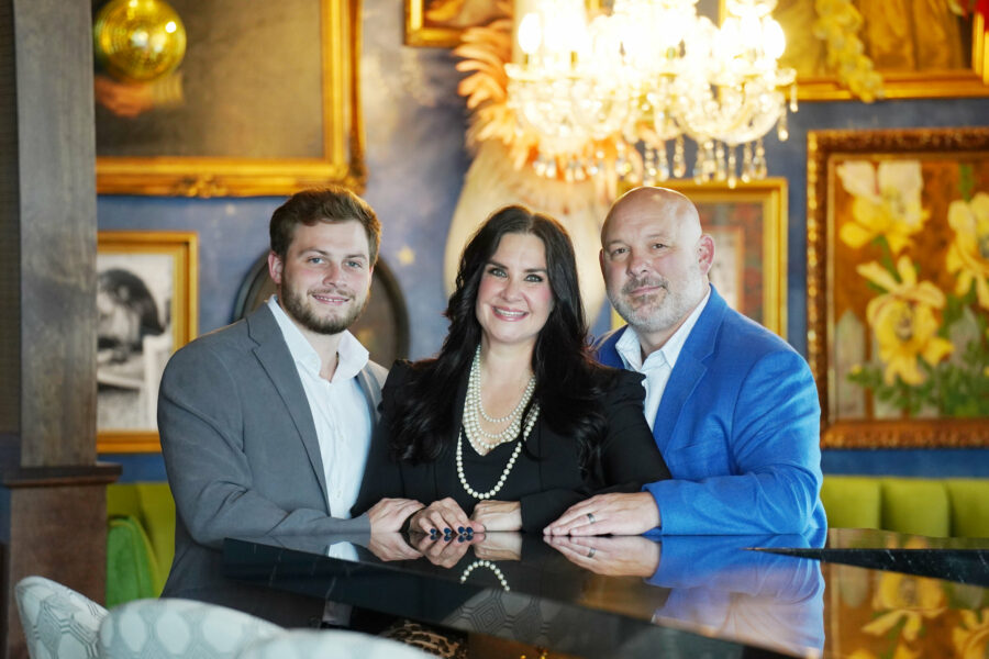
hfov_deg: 11.4
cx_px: 494
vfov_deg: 7.6
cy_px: 330
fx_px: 4945
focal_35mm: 180
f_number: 3.5
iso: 2500
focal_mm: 180
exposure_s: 1/400
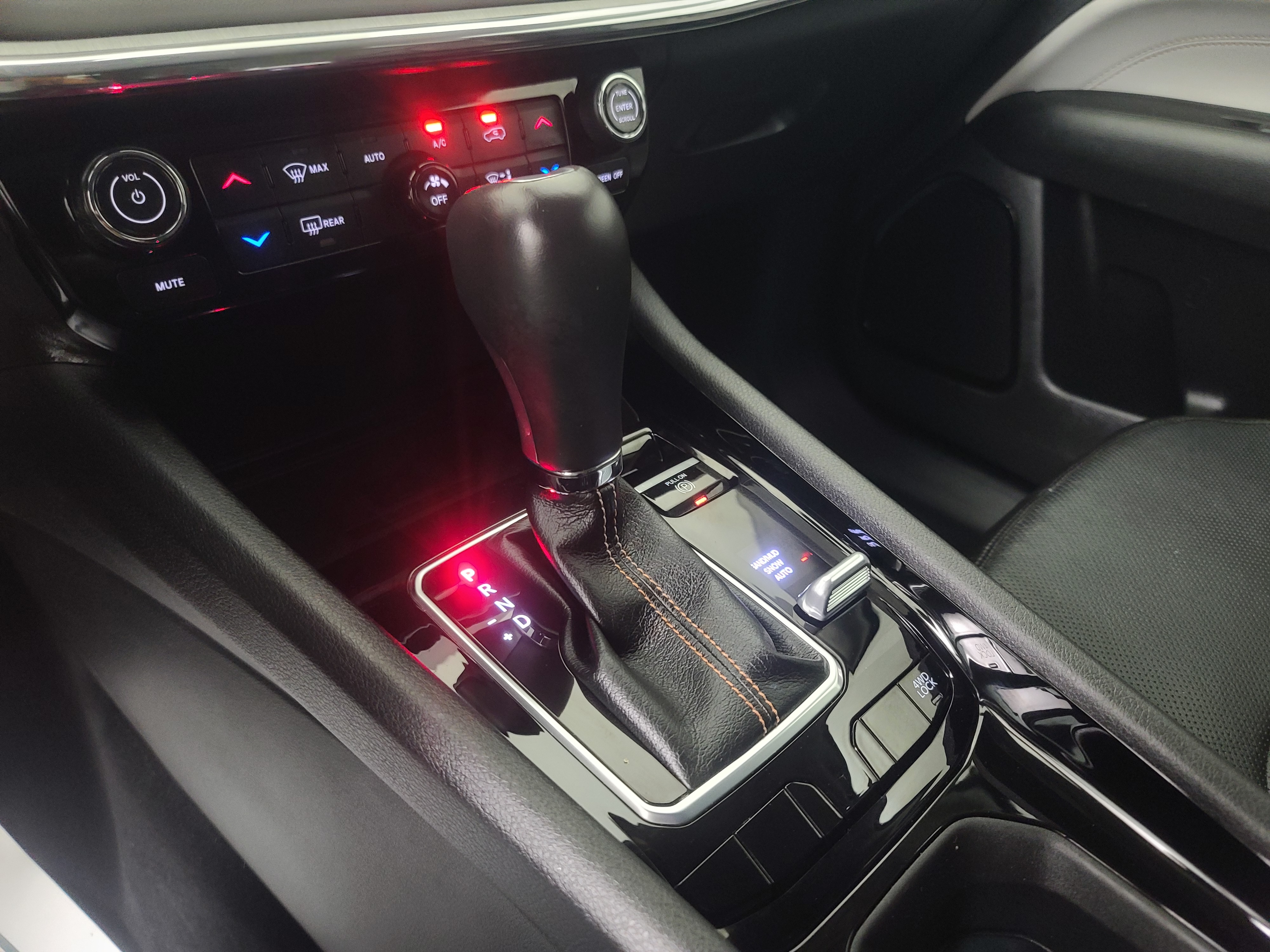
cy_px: 476
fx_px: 917
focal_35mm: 25
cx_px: 635
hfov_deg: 69.4
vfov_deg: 54.9
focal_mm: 7
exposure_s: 1/24
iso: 1250
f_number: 1.8
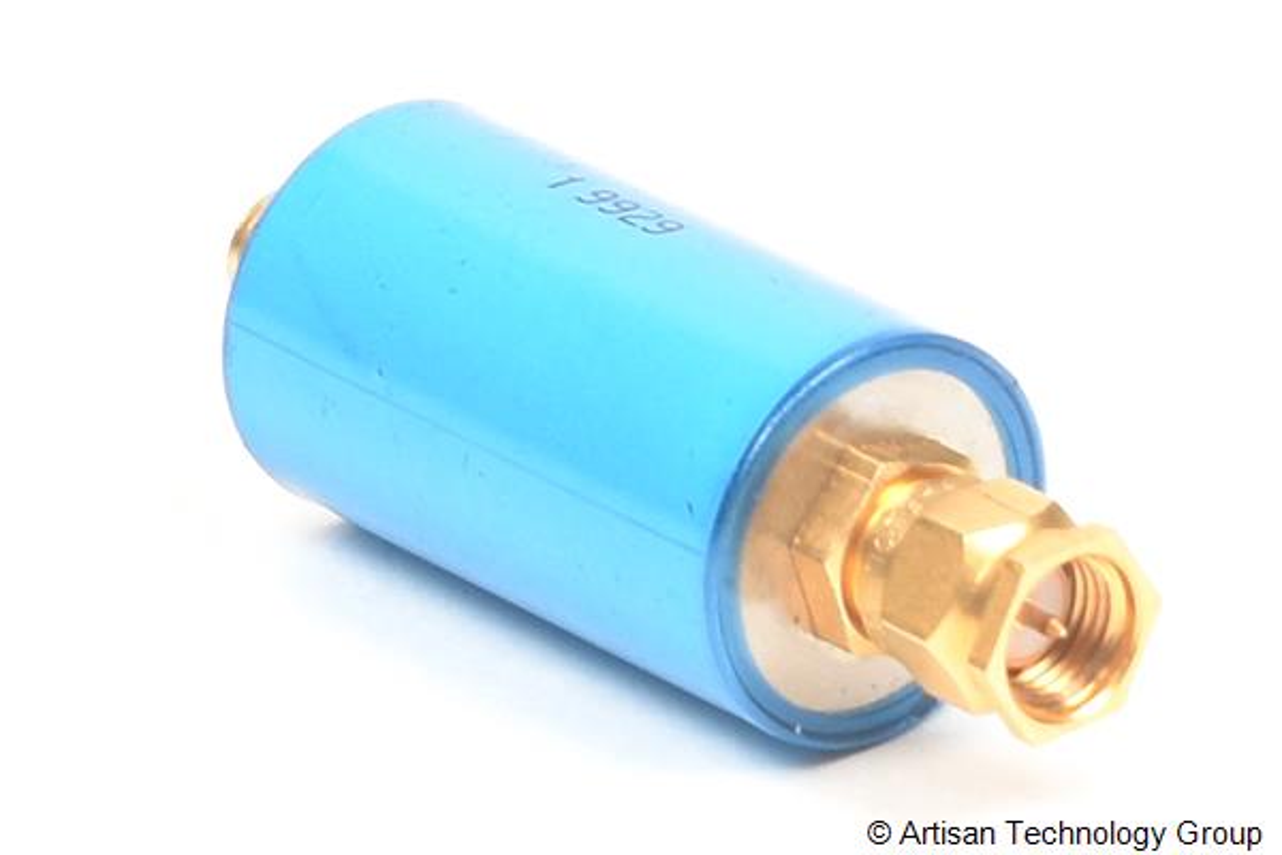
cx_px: 641
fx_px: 2777
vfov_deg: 17.5
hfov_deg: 26.0
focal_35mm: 78
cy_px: 428
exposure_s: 1/200
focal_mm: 52
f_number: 11
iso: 200
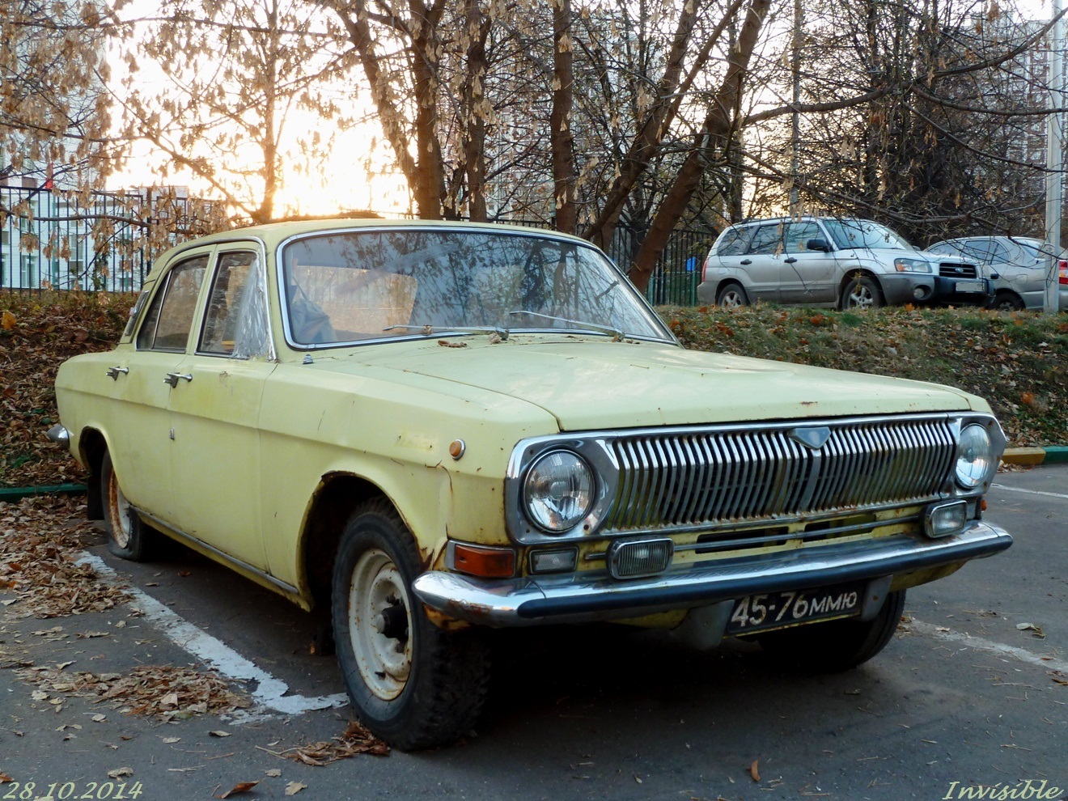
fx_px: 1234
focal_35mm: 40
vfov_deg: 36.0
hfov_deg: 46.8
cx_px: 534
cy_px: 400
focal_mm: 6.5
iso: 80
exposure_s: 1/30
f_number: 3.6
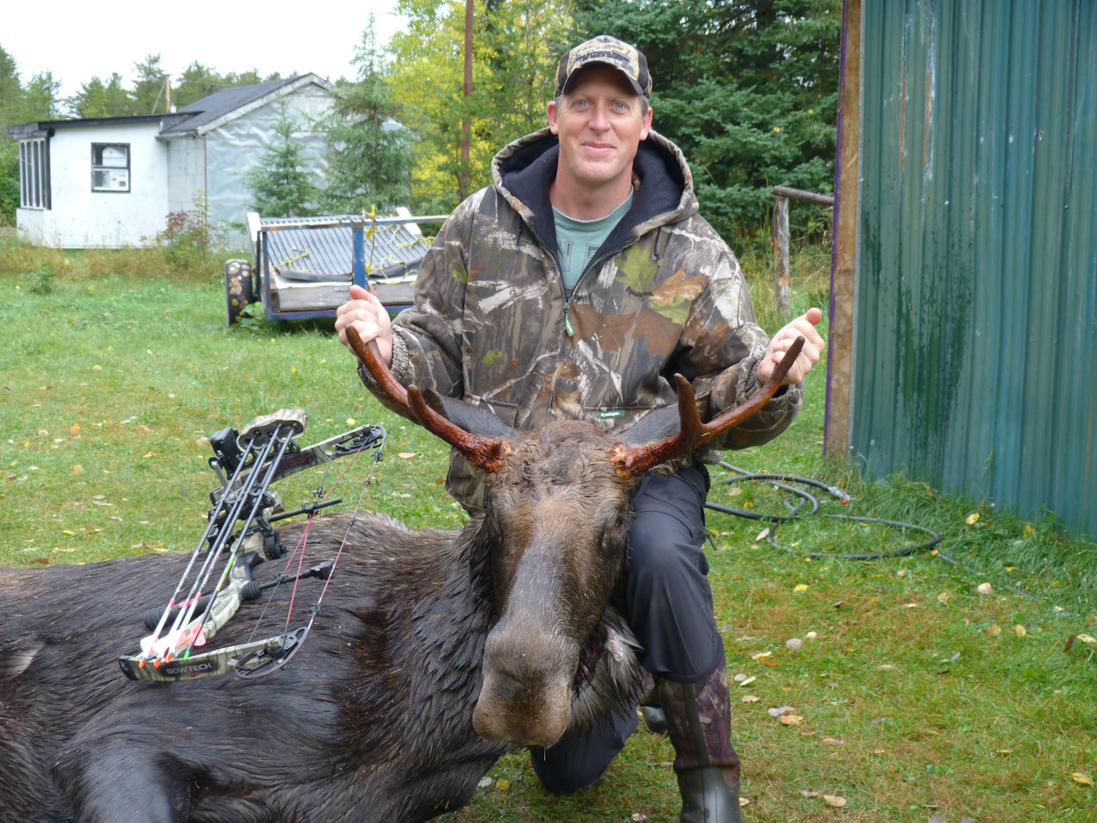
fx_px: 2028
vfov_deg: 22.9
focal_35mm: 64
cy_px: 412
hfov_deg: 30.3
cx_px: 548
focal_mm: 11.6
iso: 80
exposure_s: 1/100
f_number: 3.3
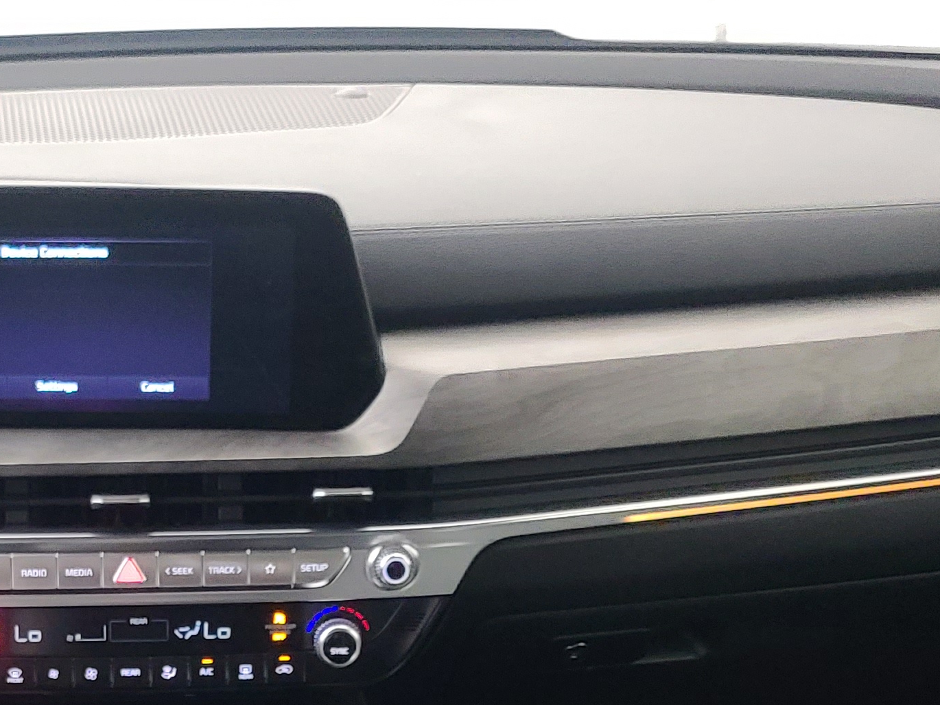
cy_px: 888
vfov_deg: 18.9
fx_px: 1982
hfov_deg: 25.9
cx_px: 114
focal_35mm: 73
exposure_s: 1/24
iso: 1250
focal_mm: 7
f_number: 1.8
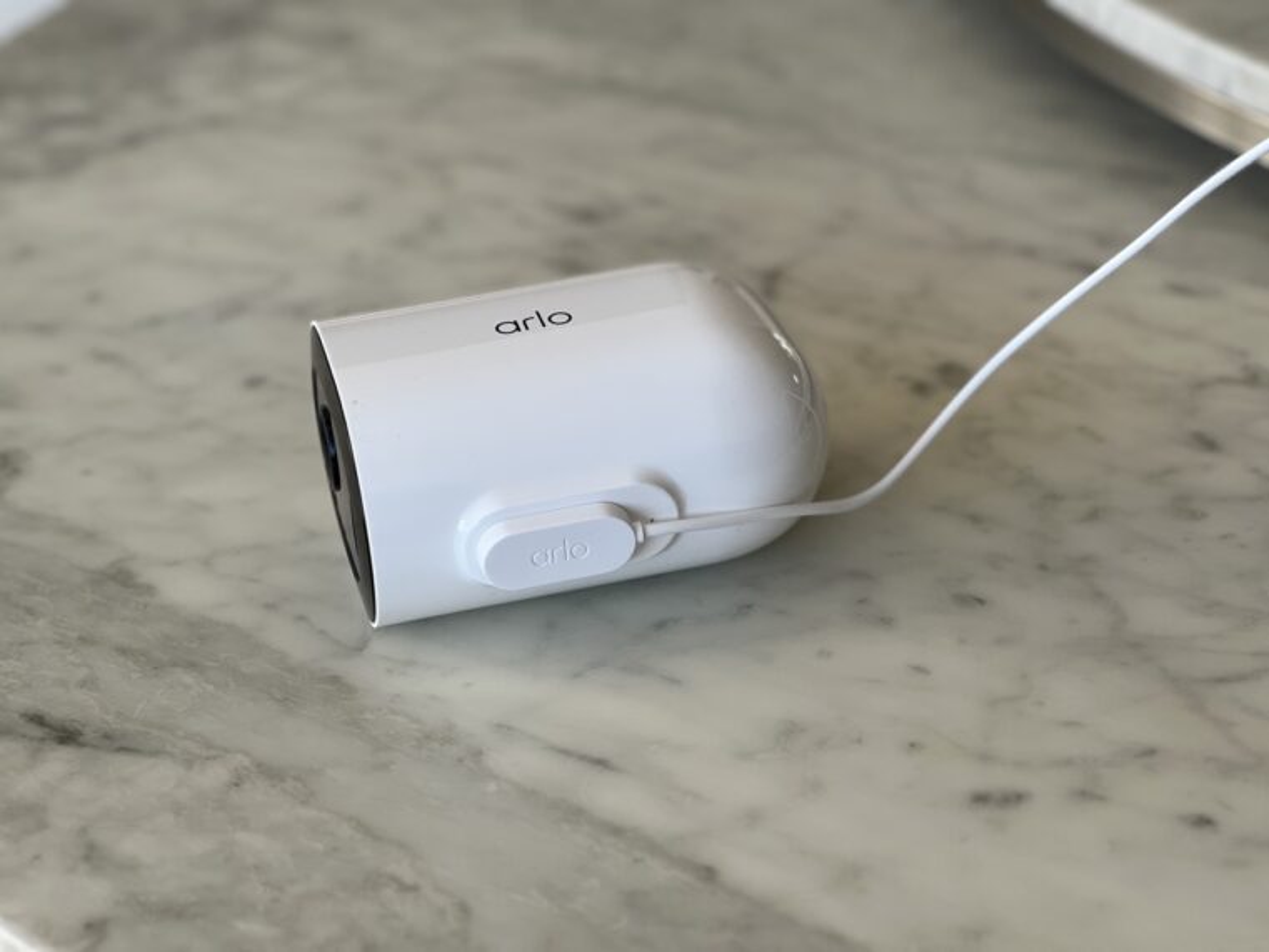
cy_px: 476
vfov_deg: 19.1
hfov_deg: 25.3
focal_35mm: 77
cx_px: 634
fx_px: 2823
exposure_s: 1/121
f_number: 2.8
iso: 32
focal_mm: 9
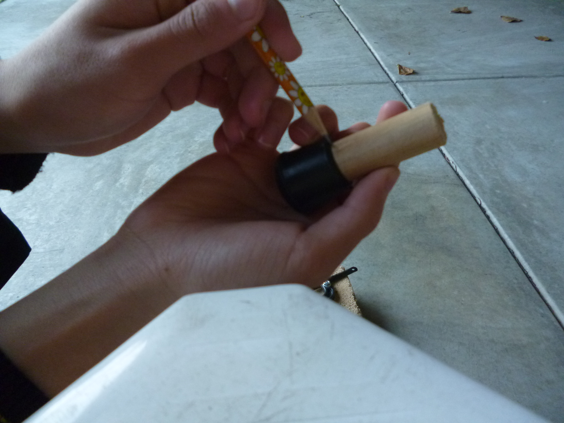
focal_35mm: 28
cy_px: 212
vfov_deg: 49.7
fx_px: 456
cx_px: 282
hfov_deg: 63.4
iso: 400
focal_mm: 5
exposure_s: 1/60
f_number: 3.1
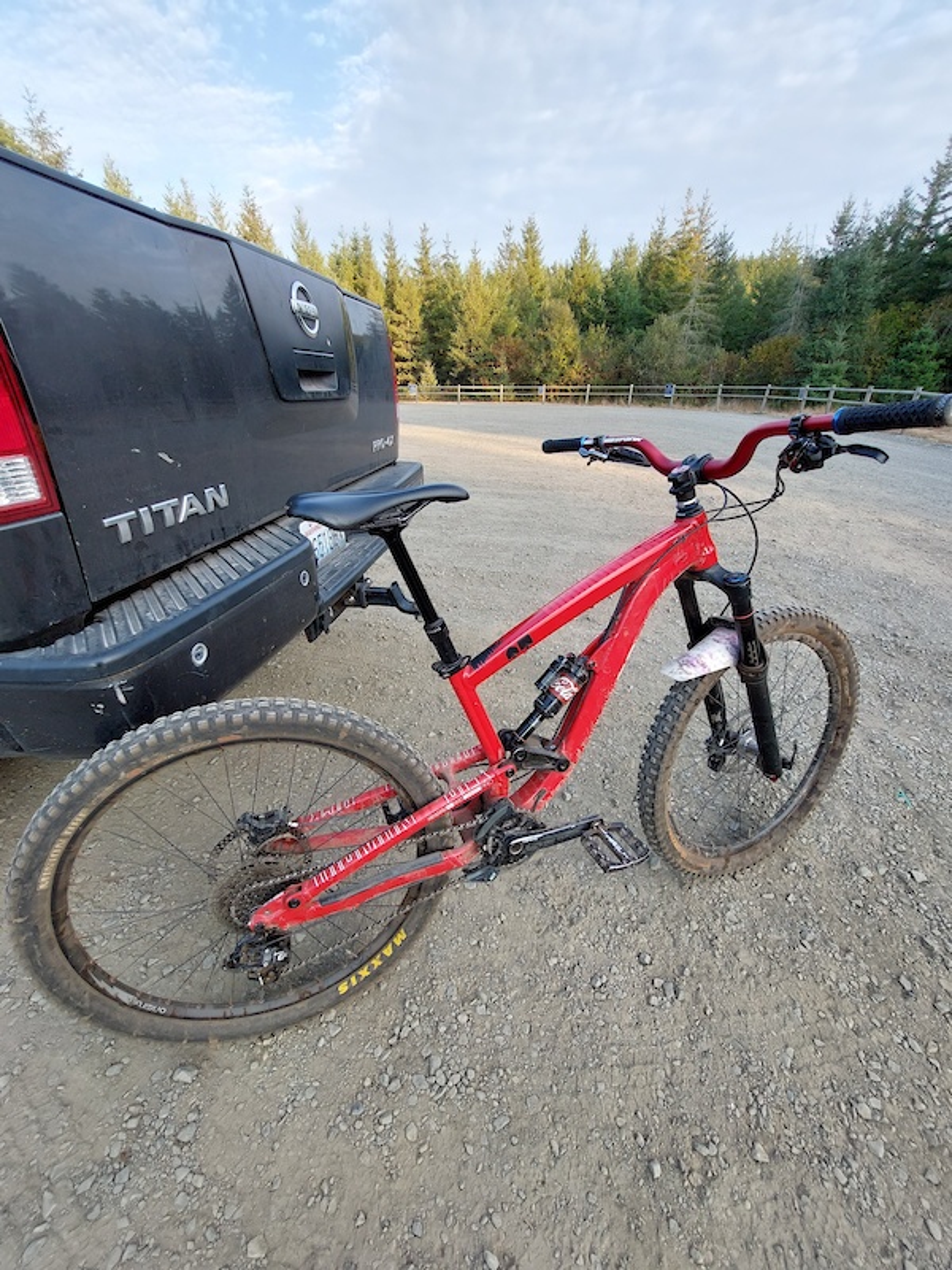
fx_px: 477
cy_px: 635
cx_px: 476
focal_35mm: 13
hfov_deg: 89.9
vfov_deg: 106.2
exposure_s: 1/149
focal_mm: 1.74
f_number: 2.2
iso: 50
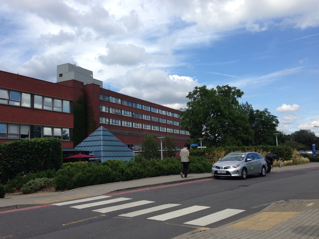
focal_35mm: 33
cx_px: 160
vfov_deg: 42.9
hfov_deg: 55.4
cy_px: 120
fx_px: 304
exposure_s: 1/1290
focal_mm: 4.12
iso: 50
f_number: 2.4
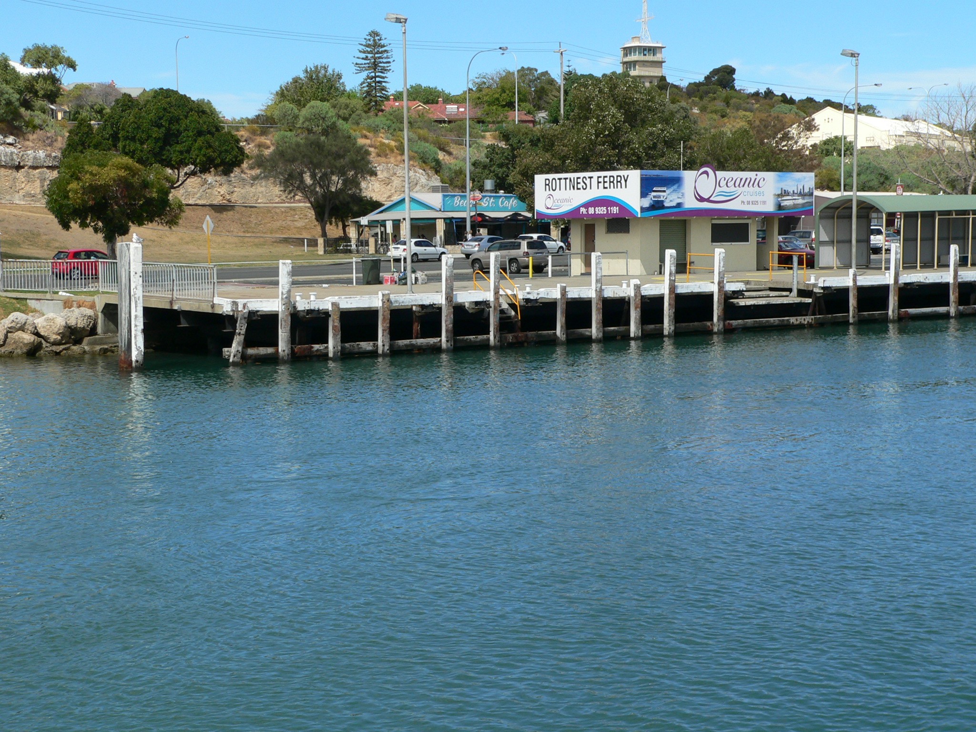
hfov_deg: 32.2
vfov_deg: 24.4
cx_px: 488
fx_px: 1692
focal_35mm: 60
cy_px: 366
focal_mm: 9.9
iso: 80
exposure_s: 1/500
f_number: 4.6
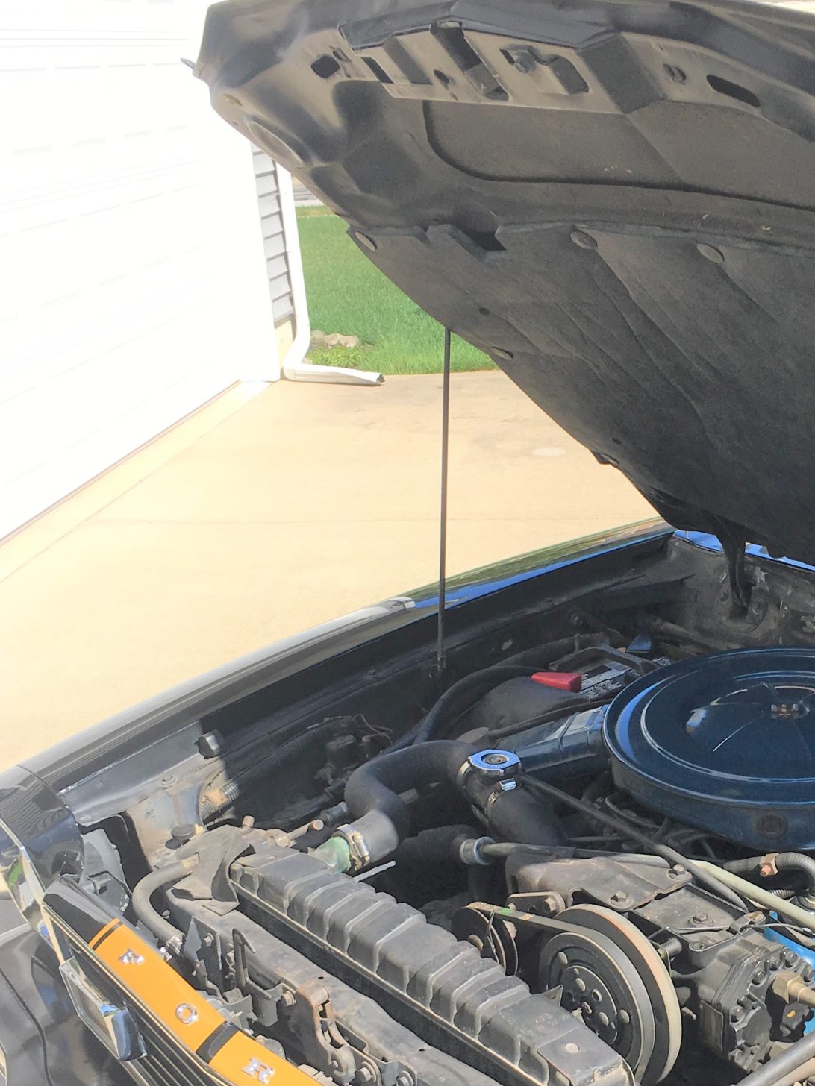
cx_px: 663
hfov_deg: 27.9
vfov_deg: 37.0
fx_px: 1601
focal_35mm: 51
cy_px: 755
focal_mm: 4.15
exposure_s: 1/1012
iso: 25
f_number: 2.2
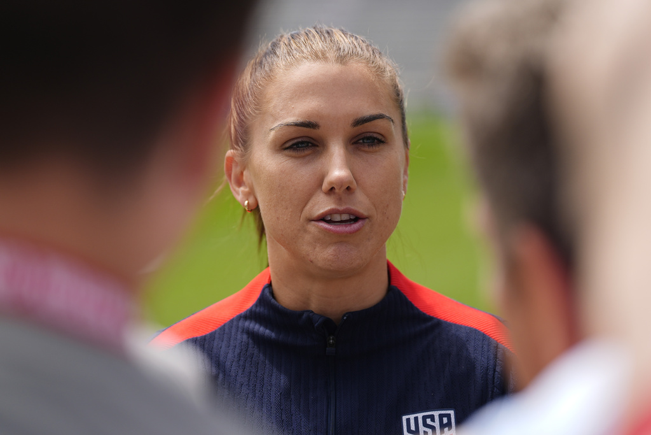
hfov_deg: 15.4
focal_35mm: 133
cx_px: 326
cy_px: 218
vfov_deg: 10.3
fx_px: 2405
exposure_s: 1/1600
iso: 200
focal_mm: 133
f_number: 3.5
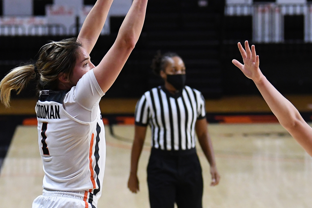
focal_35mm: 175
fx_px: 1517
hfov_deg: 11.7
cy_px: 78
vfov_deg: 7.8
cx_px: 213
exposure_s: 1/1250
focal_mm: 82
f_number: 2.8
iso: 2500
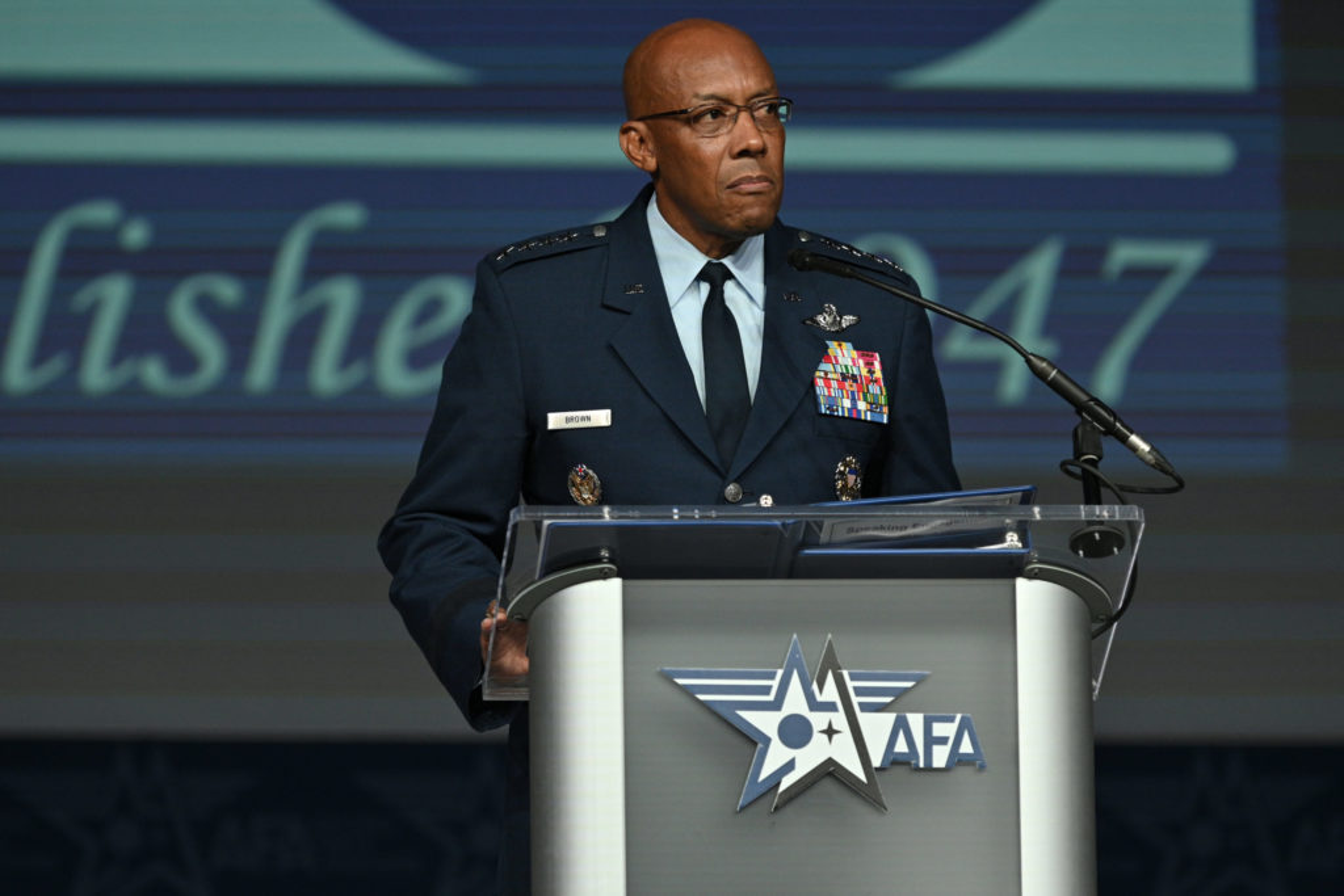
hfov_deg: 9.5
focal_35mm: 218
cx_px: 672
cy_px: 448
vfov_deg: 6.3
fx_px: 8121
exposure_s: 1/500
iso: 800
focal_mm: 145
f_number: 2.8
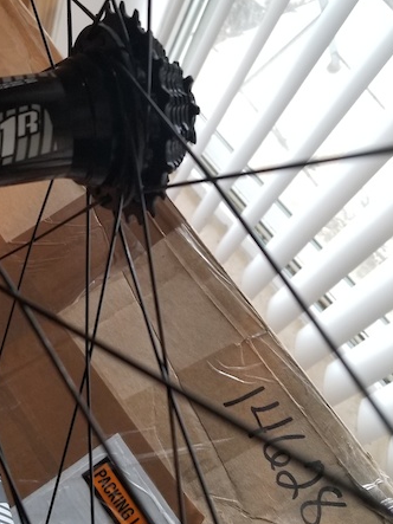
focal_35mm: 47
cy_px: 234
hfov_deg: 29.6
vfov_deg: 40.4
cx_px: 40
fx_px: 712
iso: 200
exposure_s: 1/30
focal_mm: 4.25
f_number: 1.7
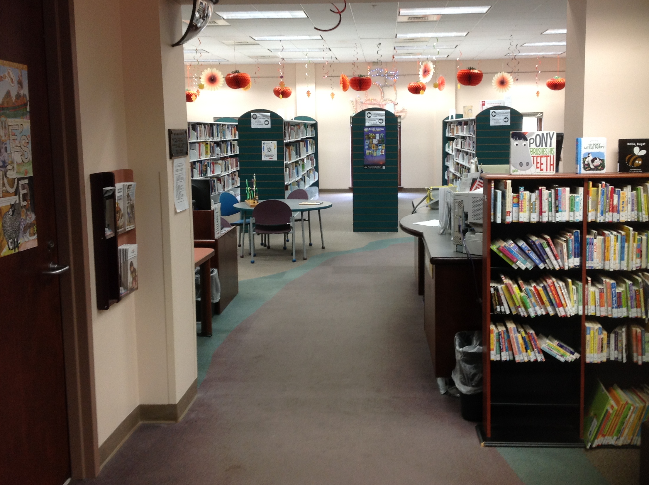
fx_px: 768
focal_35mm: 41
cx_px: 348
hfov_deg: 45.8
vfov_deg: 35.0
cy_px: 210
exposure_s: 1/15
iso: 64
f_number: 2.4
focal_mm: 4.28
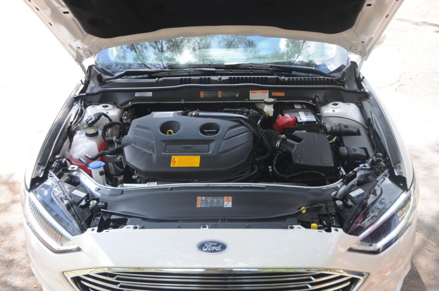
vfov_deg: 39.9
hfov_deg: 57.3
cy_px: 146
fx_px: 402
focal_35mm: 33
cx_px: 220
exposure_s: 1/250
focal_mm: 22
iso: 400
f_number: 4
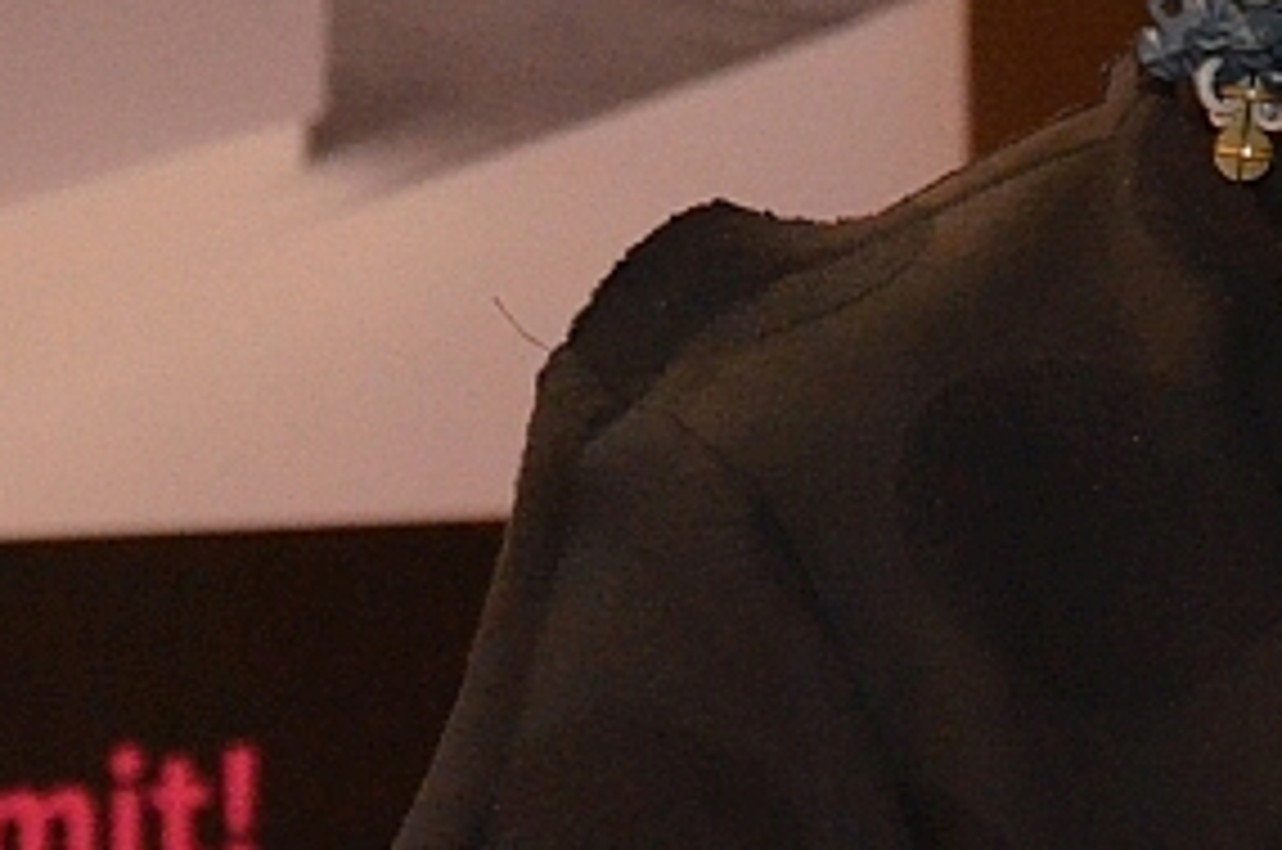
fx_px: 11056
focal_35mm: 311
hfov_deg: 6.6
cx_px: 841
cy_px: -382
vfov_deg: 4.4
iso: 3200
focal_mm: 48
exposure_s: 1/60
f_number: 4.8
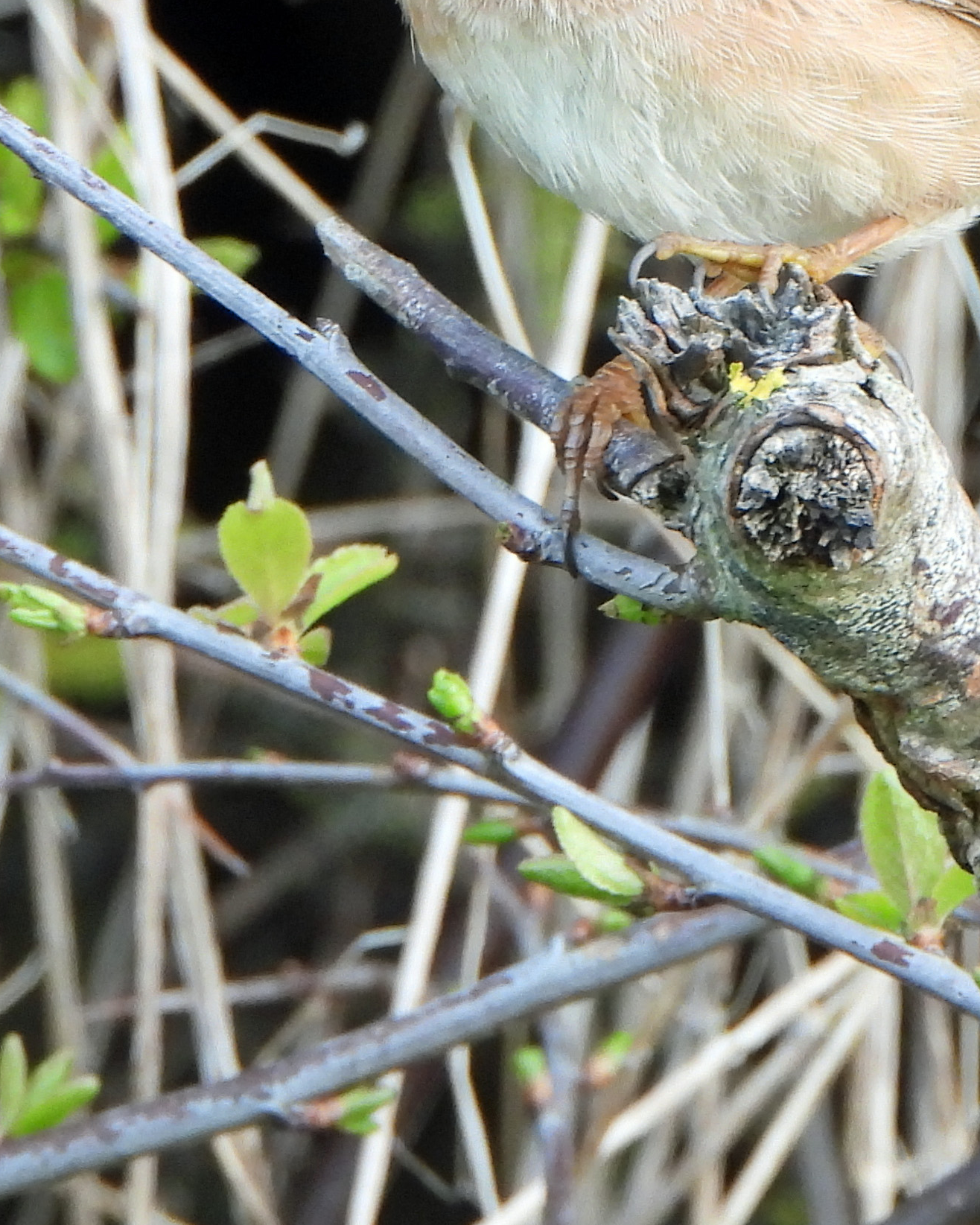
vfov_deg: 1.0
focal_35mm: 1914
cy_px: 15
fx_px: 69393
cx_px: 909
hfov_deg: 0.8
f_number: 5
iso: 400
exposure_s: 1/160
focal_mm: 126
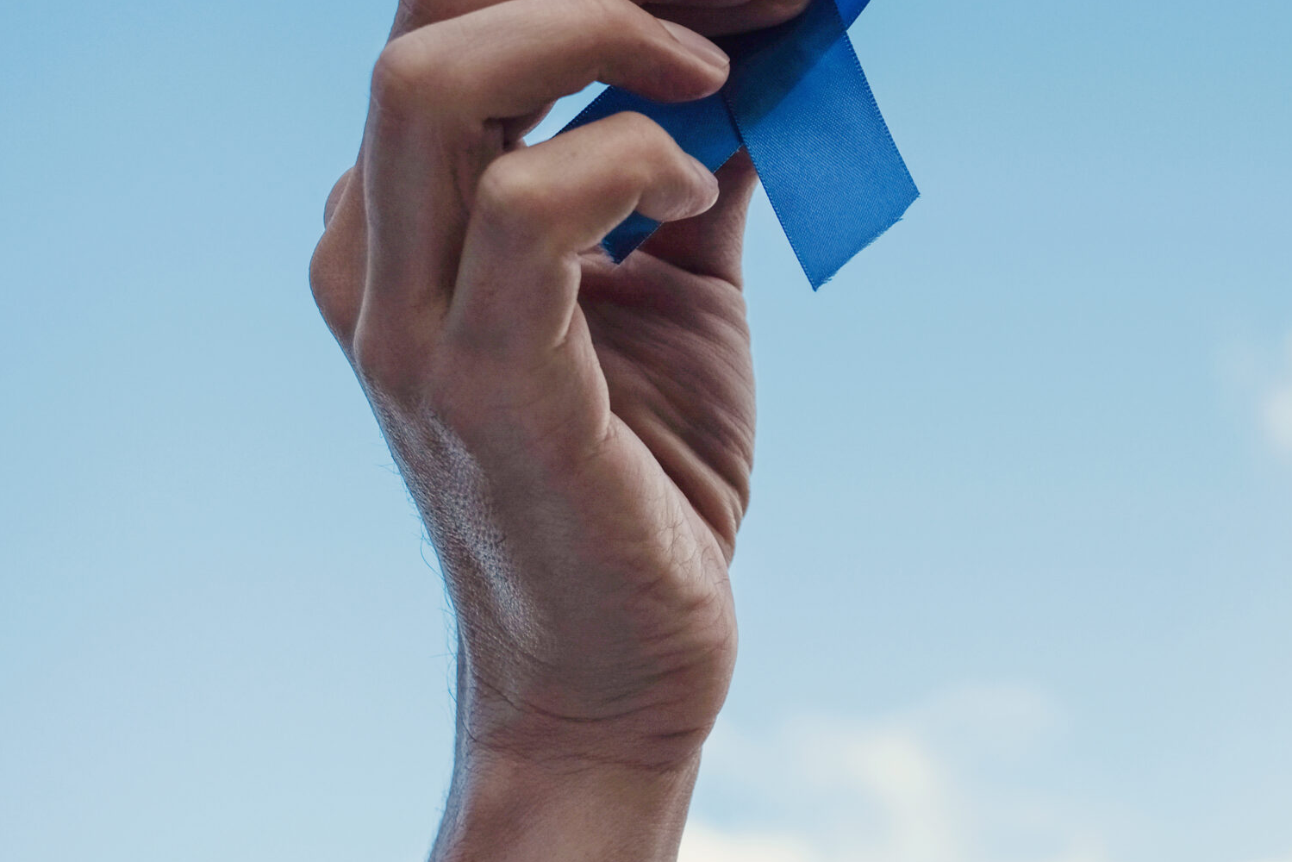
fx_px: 2513
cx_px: 1082
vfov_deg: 19.3
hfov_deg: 28.1
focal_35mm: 70
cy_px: 159
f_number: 3.6
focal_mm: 27
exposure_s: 1/2200
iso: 250
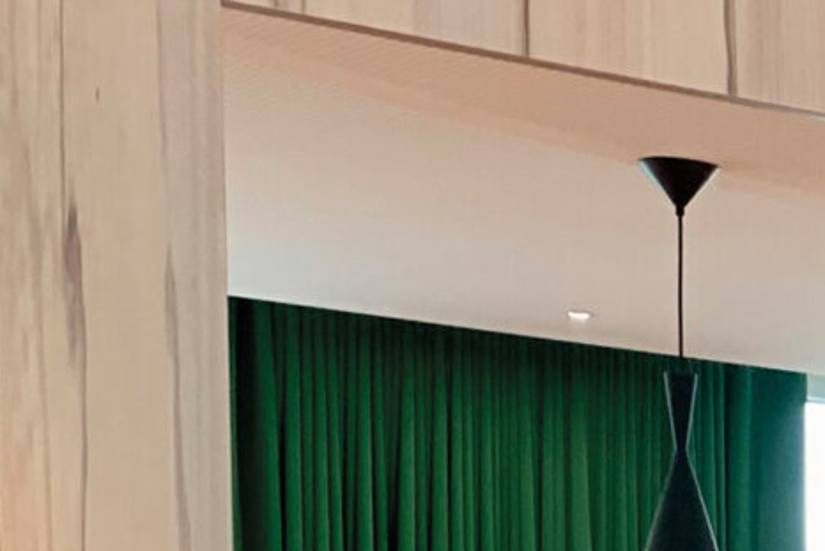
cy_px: 1259
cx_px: 1894
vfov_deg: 8.7
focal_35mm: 145
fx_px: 3324
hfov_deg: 11.8
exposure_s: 1/70
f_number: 1.8
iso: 100
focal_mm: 4.25
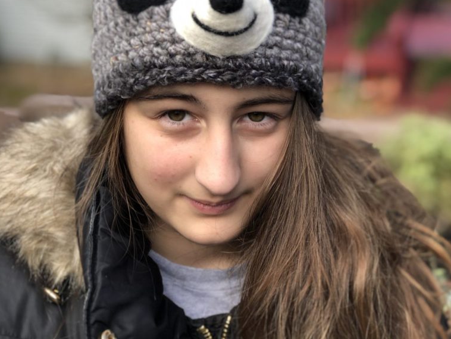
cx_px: 224
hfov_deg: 25.3
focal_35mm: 77
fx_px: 1004
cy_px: 35
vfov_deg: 18.8
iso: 20
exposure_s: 1/120
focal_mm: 6.6
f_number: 2.8
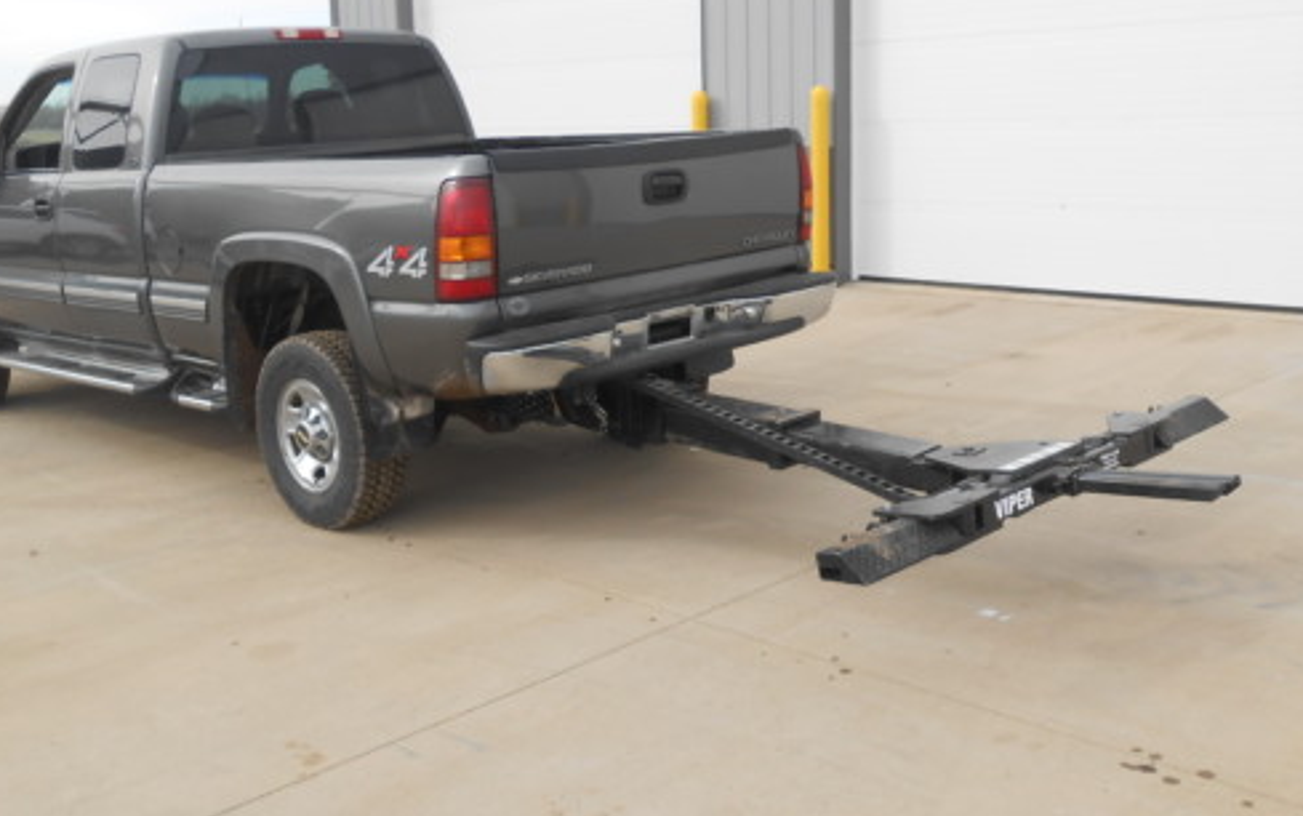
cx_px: 616
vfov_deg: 32.8
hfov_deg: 50.3
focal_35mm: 39
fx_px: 1385
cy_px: 392
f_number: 3.8
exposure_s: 1/320
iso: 80
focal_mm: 5.3
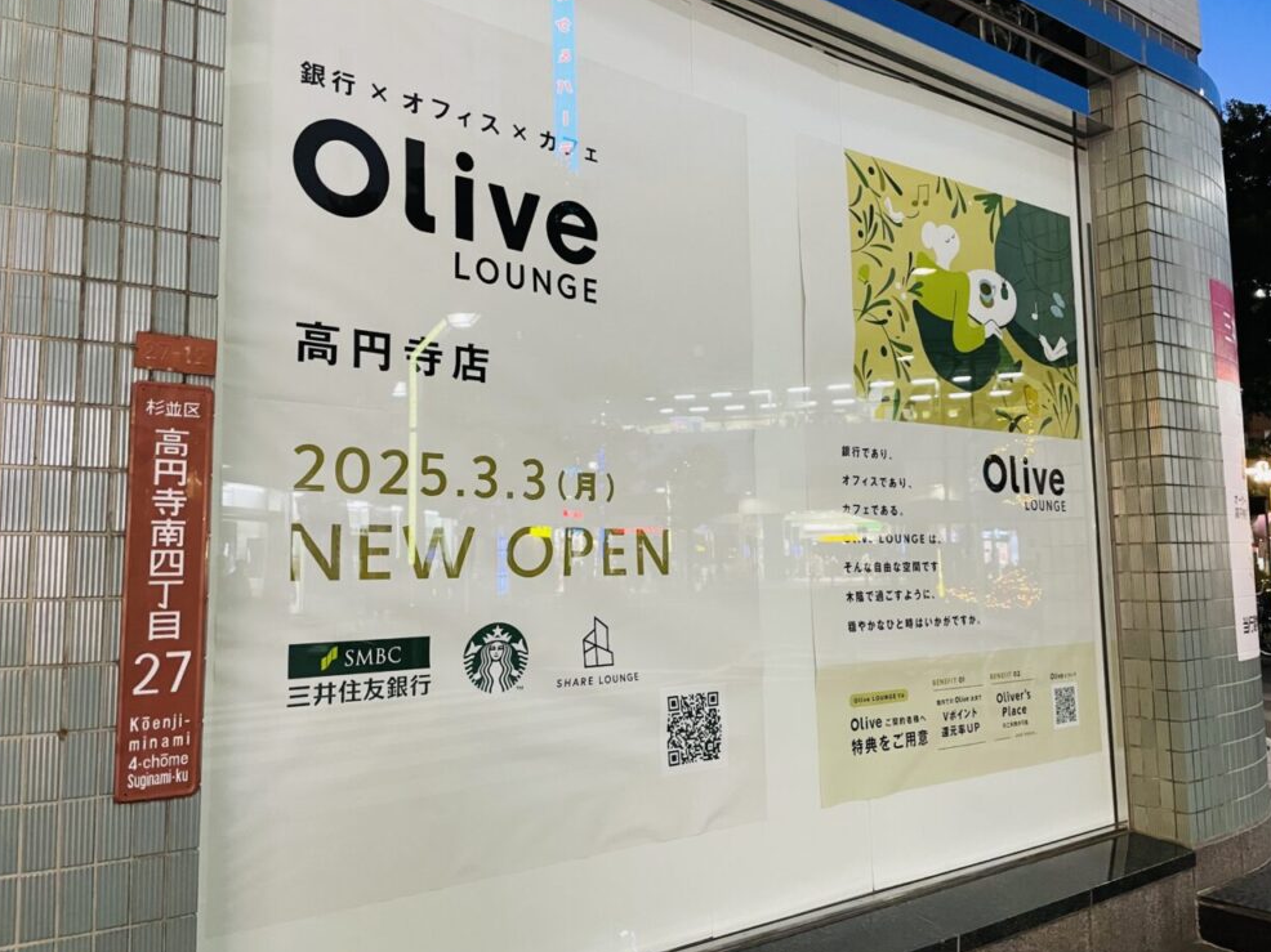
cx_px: 646
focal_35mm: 27
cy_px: 475
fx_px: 991
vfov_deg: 51.3
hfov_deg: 65.3
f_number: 1.6
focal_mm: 4.2
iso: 320
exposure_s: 1/50
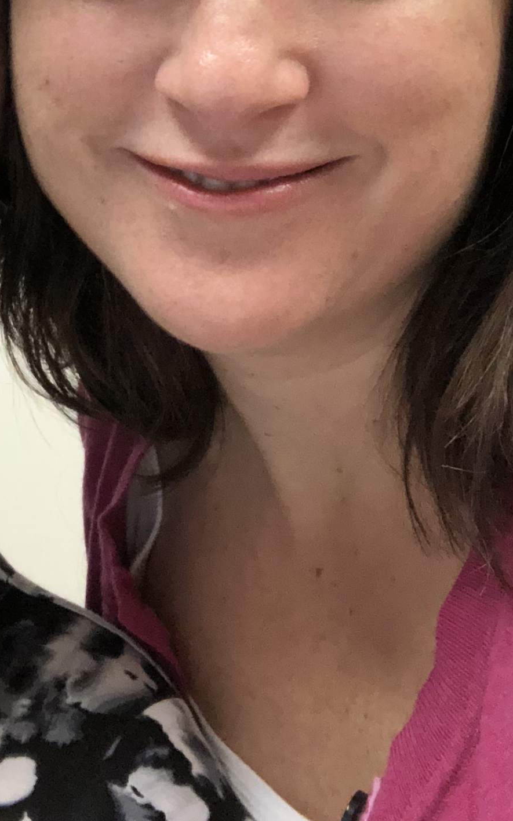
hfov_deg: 17.3
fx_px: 1655
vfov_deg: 26.6
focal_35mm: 74
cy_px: 42
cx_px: 27
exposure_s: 1/60
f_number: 2.2
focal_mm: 2.87
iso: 125
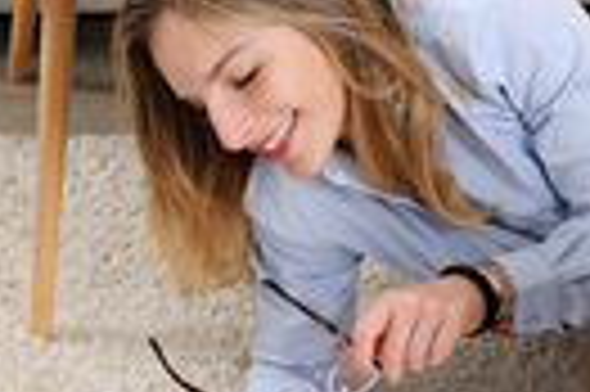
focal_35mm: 158
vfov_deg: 8.6
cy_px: 304
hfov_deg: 13.0
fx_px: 2586
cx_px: 342
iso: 250
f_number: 7.1
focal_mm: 35
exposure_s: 1/160
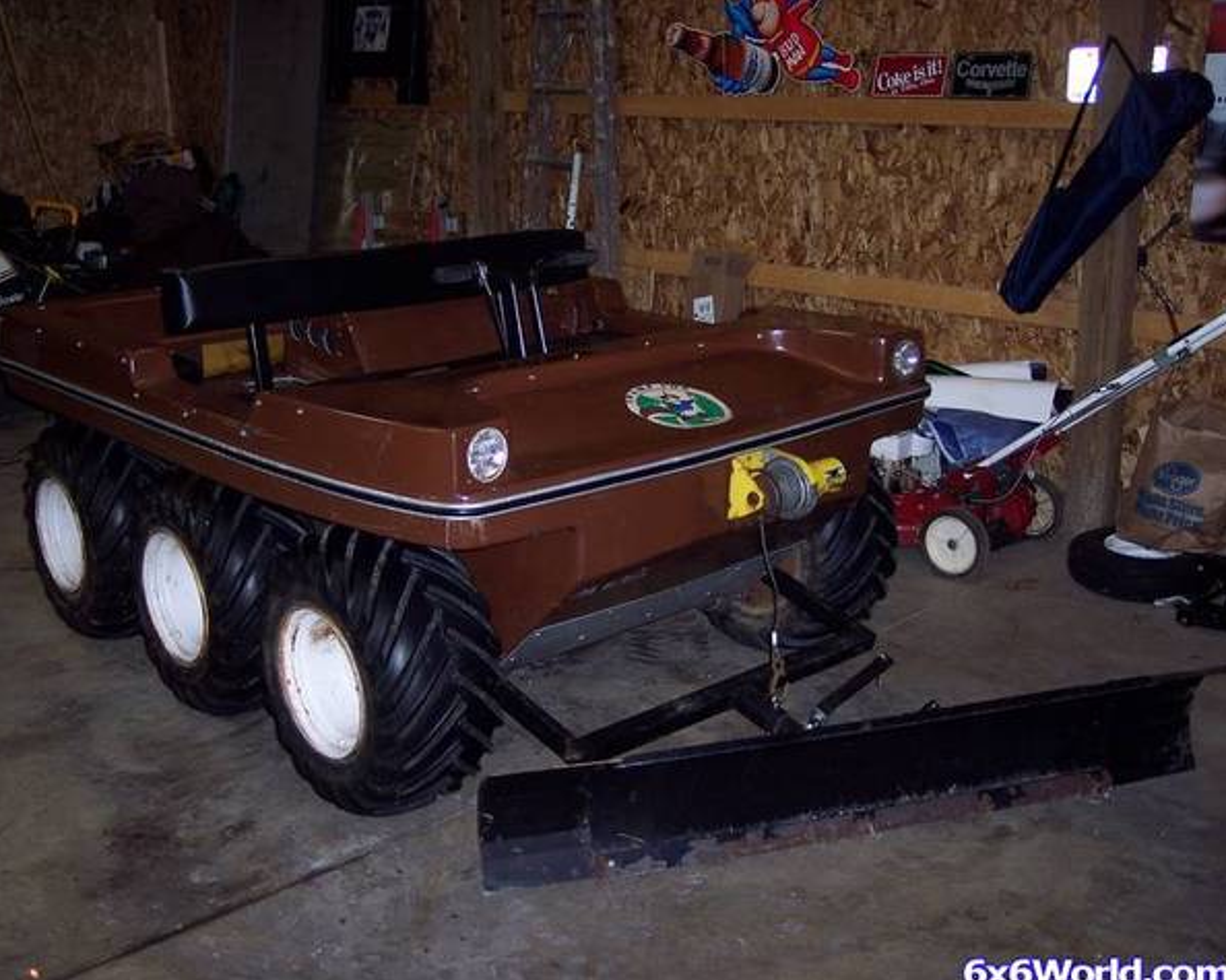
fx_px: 1487
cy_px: 493
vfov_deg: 36.5
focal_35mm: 41
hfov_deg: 44.8
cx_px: 576
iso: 100
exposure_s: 1/60
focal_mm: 8
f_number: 2.8
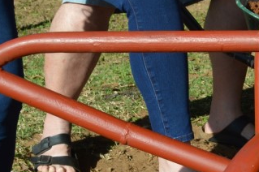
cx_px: 492
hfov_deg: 10.5
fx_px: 1315
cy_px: -202
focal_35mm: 183
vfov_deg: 7.1
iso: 100
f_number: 7.1
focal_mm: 24
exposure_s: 1/200
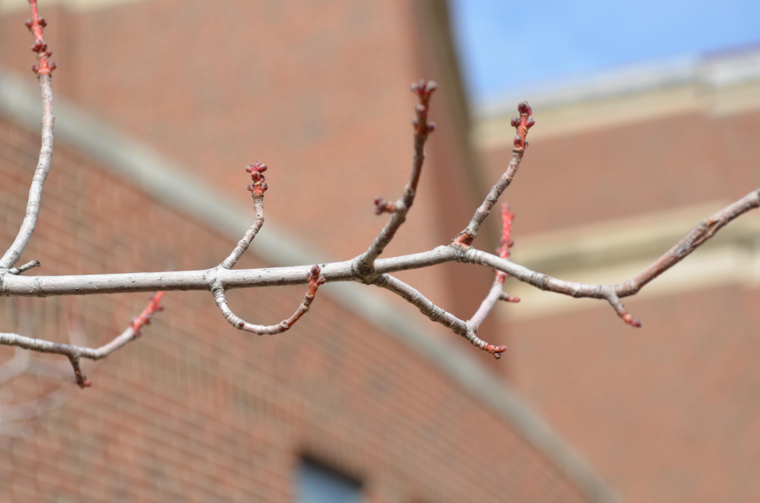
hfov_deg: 24.7
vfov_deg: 16.5
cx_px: 380
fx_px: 1738
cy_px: 252
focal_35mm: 82
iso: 110
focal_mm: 55
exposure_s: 1/250
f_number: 8
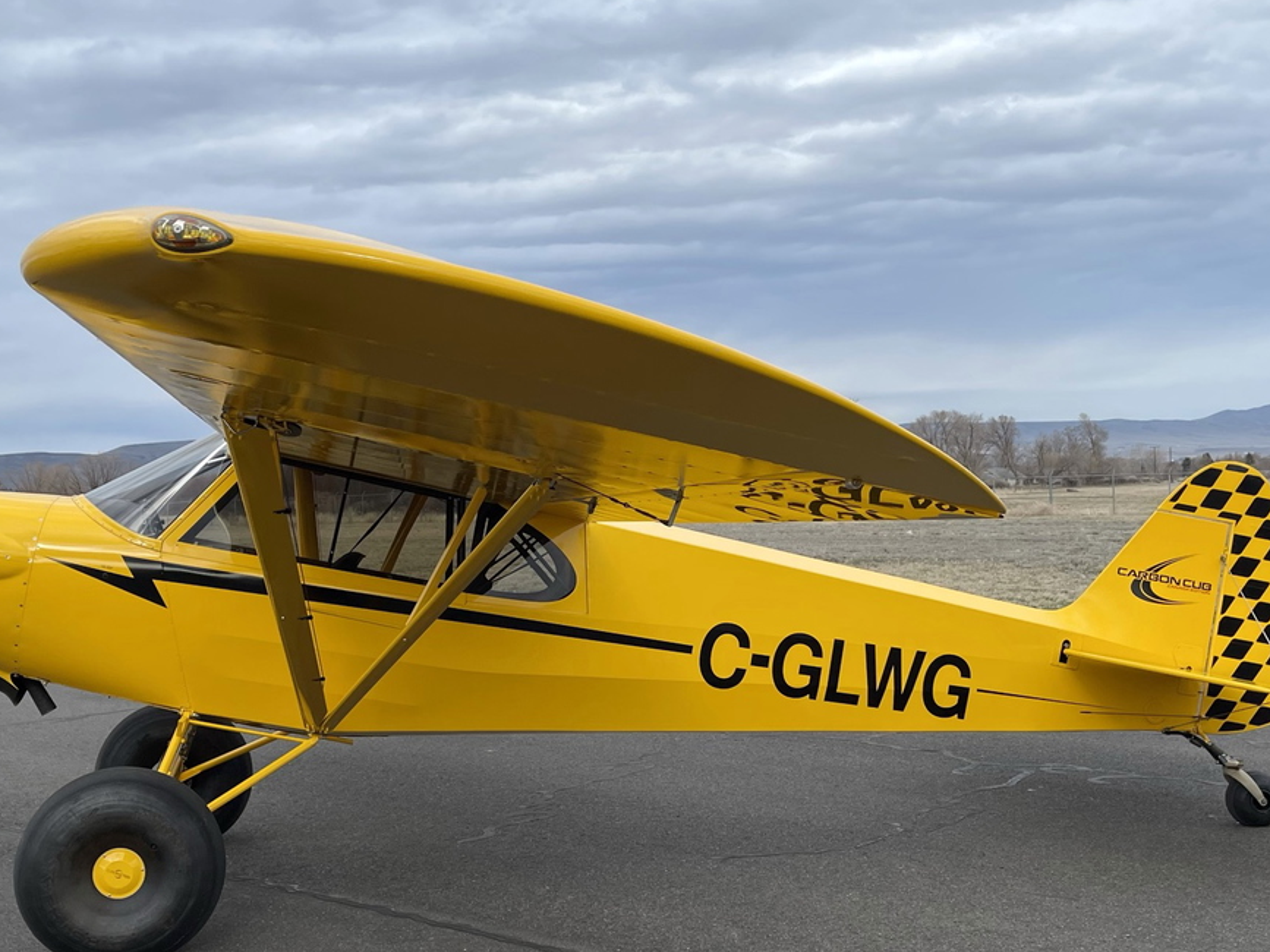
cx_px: 605
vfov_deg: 34.3
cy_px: 492
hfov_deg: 44.8
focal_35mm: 42
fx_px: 1541
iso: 32
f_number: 1.6
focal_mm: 5.1
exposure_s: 1/1976
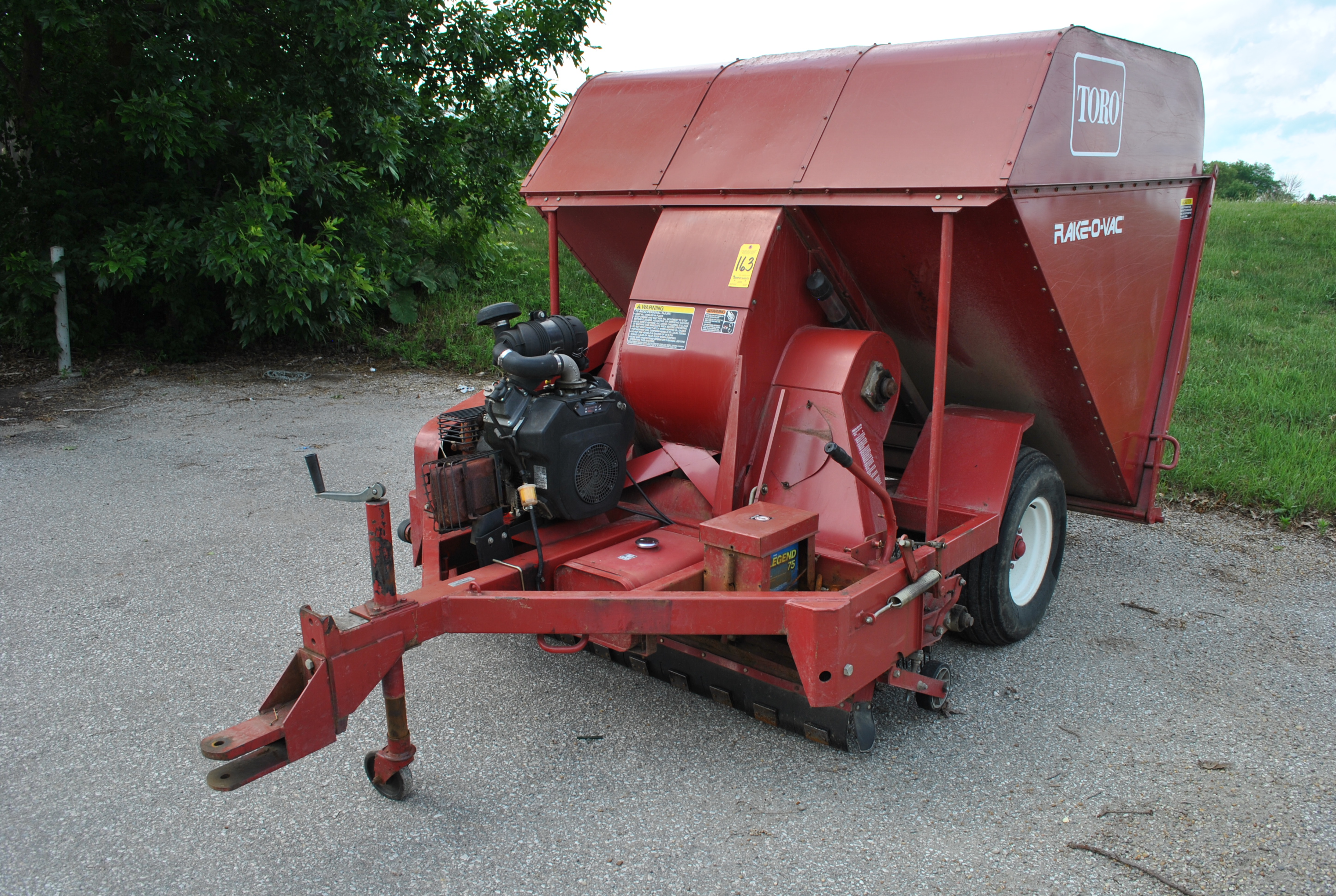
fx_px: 1004
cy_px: 448
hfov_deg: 67.3
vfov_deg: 48.1
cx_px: 668
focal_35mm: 27
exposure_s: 1/160
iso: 100
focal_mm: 18
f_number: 6.3
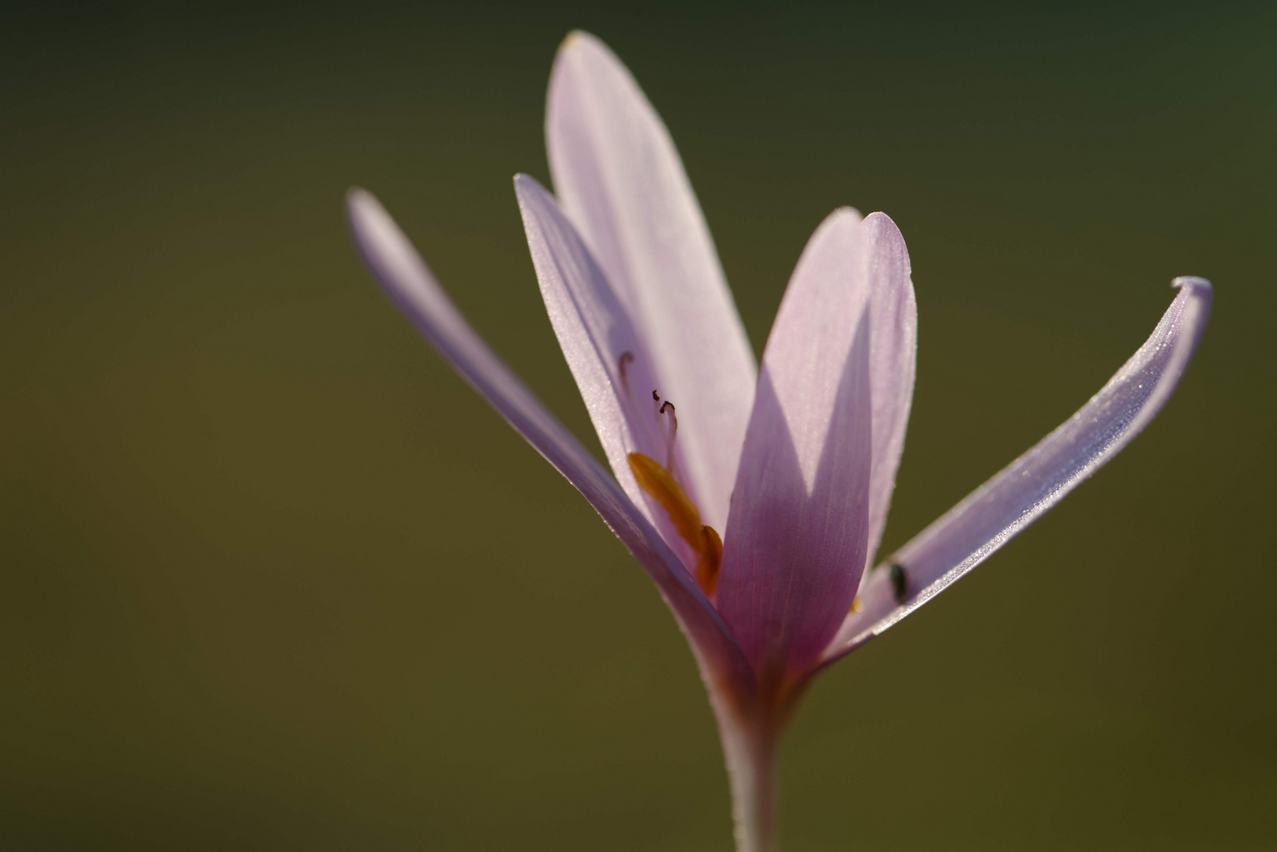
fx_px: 3726
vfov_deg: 13.1
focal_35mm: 105
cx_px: 638
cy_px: 426
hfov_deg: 19.4
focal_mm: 105
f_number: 6.3
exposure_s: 1/4000
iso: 800
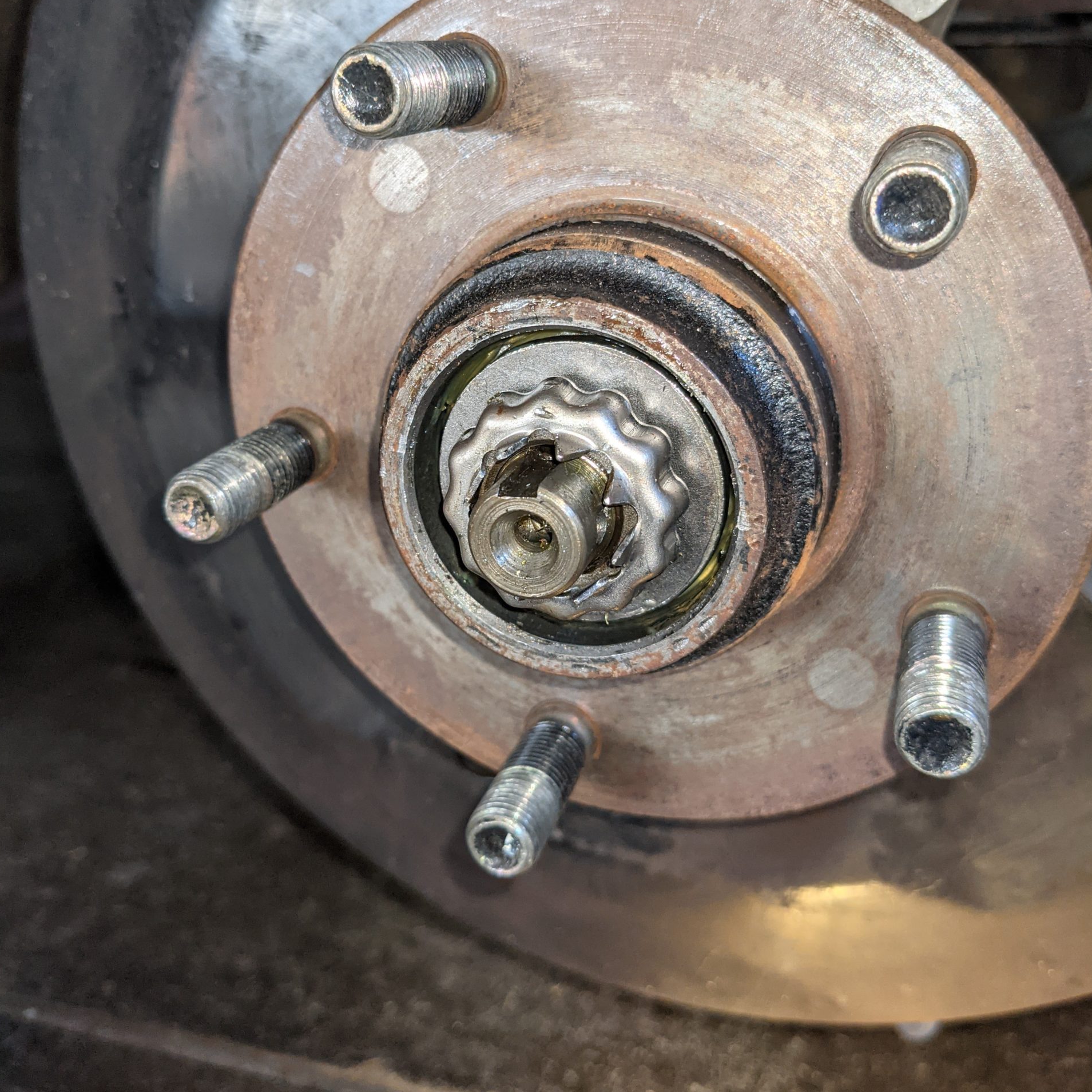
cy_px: 461
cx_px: 545
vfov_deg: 50.9
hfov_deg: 51.1
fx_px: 1142
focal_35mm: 32
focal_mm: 4.38
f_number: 1.73
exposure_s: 1/120
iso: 317
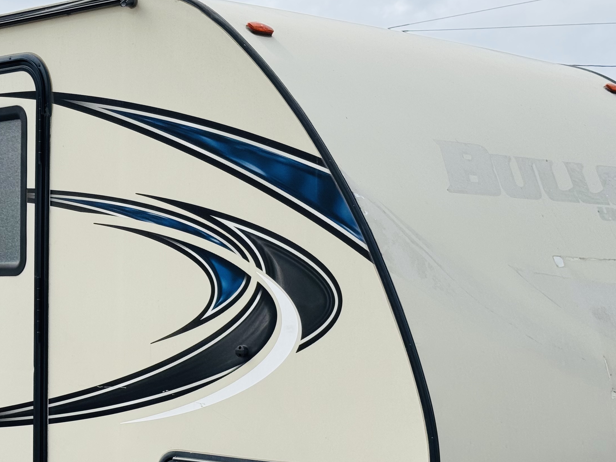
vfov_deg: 16.7
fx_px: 1566
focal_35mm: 88
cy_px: 335
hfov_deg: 21.8
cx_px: 87
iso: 64
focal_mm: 6.76
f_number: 1.78
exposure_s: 1/4975
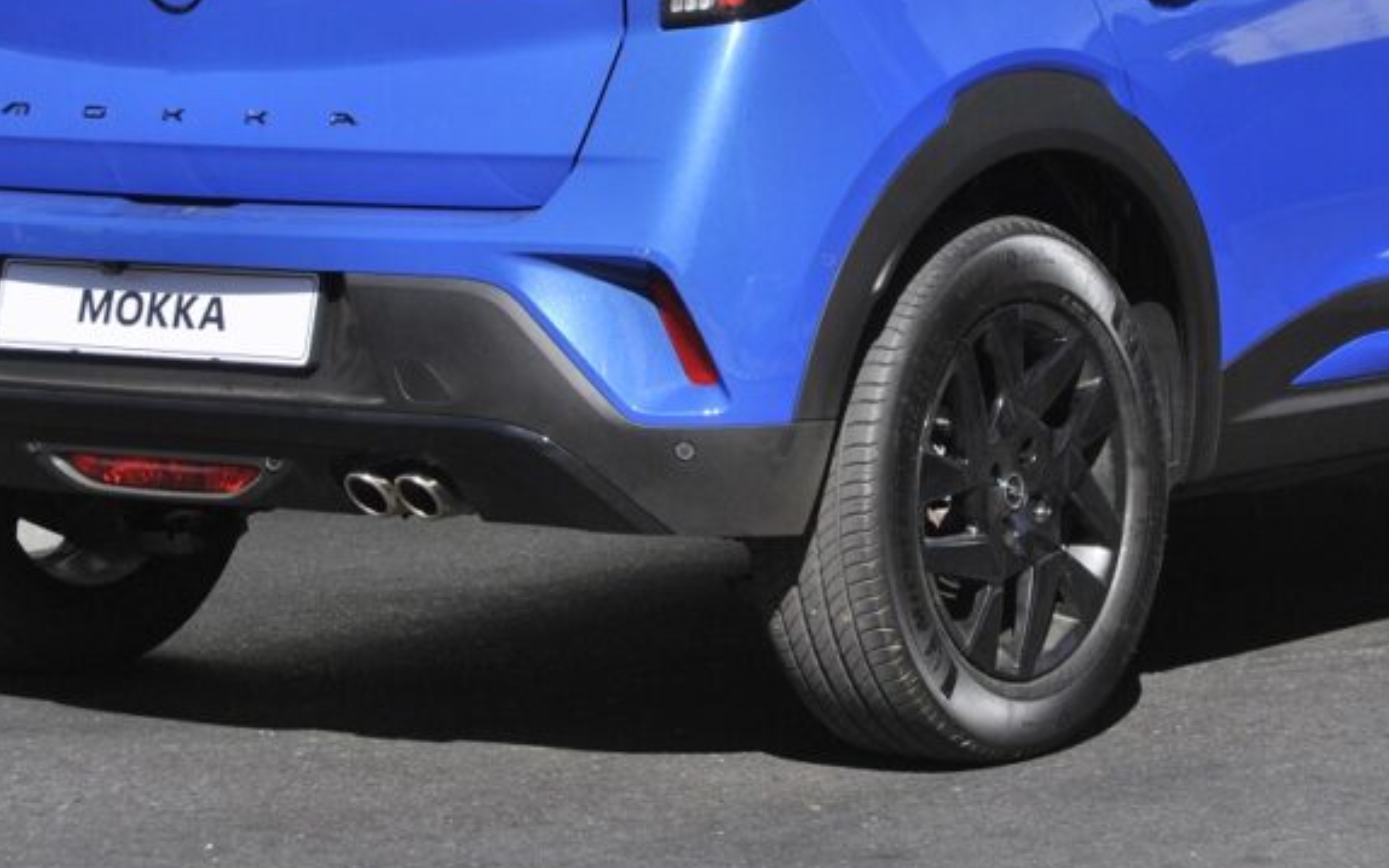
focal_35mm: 176
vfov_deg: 7.4
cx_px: 936
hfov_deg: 11.9
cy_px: 16
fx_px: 6666
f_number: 5.6
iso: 180
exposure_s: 1/1000
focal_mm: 55
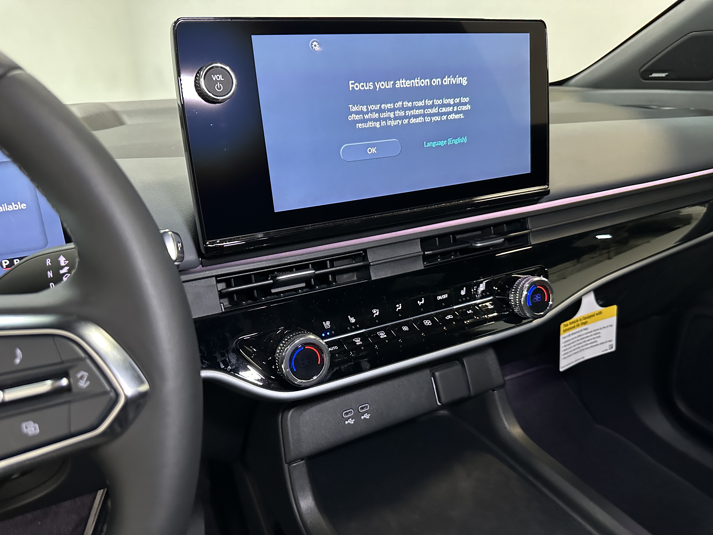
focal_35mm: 24
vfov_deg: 56.8
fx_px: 494
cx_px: 356
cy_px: 268
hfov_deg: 71.6
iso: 800
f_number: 1.78
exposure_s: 1/40
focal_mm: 6.86
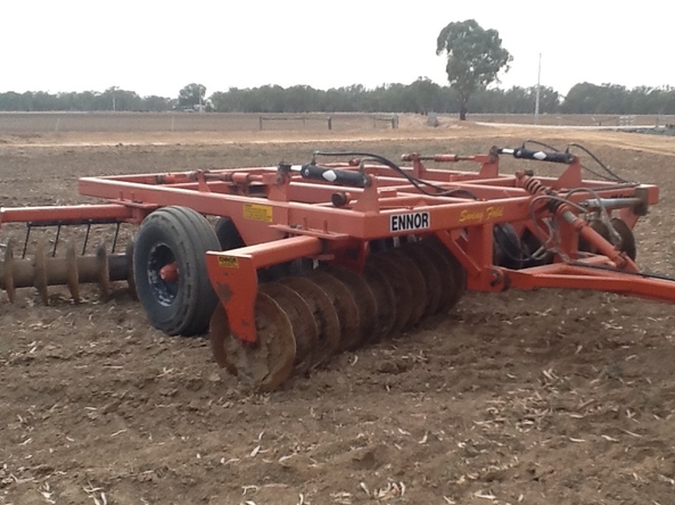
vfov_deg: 29.6
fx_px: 955
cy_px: 238
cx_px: 373
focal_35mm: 49
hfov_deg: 38.9
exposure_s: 1/557
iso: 40
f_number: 2.4
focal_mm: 2.03
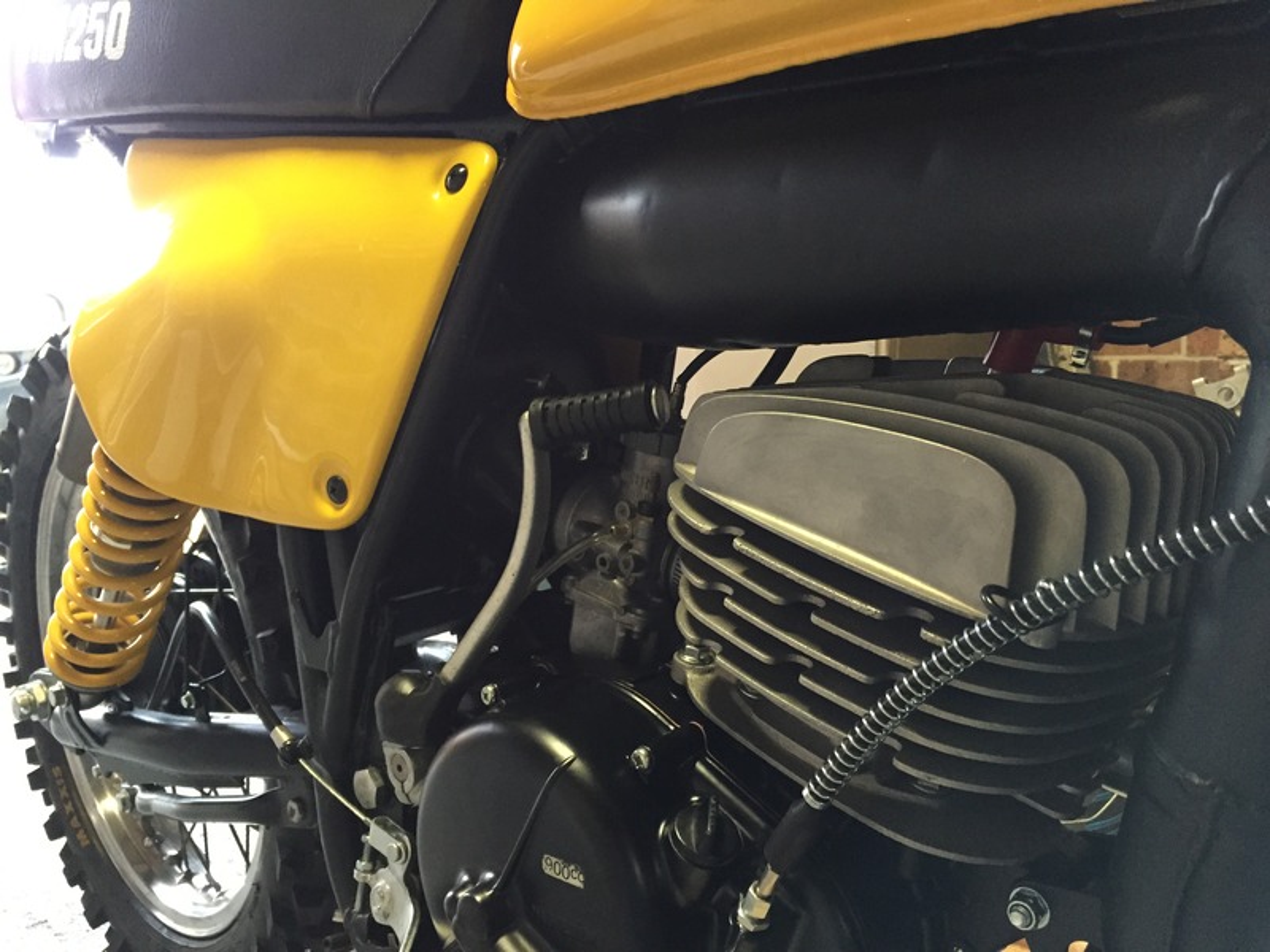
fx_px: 1064
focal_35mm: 29
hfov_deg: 61.7
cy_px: 476
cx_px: 635
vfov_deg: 48.2
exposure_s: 1/30
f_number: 2.2
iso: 250
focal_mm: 4.15
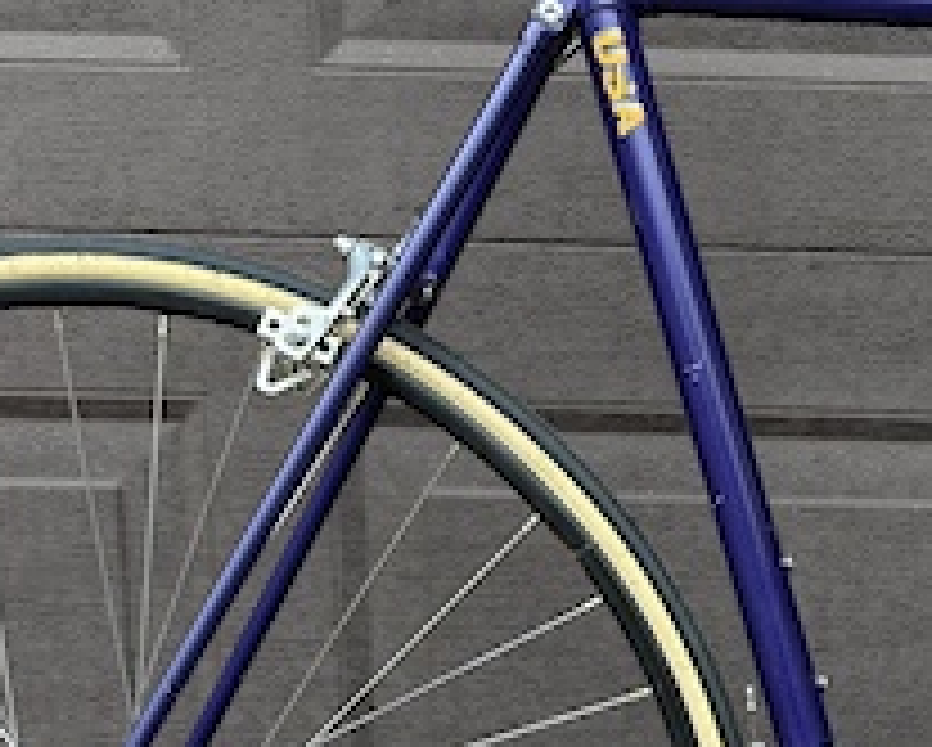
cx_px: 1112
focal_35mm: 98
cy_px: 648
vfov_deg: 15.6
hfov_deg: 18.5
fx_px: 2706
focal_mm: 5.96
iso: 50
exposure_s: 1/377
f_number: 1.6
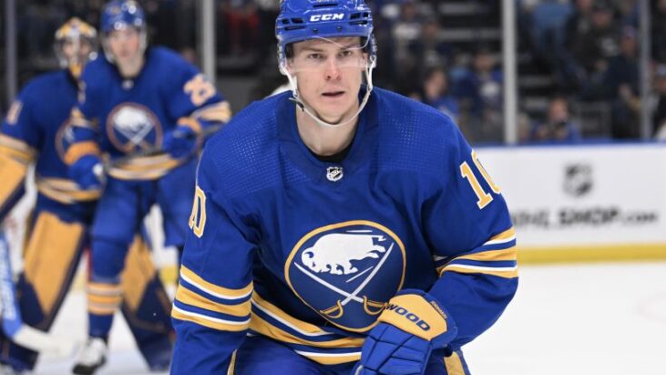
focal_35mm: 121
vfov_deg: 10.0
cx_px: 320
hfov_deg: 17.7
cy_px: 203
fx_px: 2137
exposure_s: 1/1600
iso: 3200
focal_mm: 110
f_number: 3.5
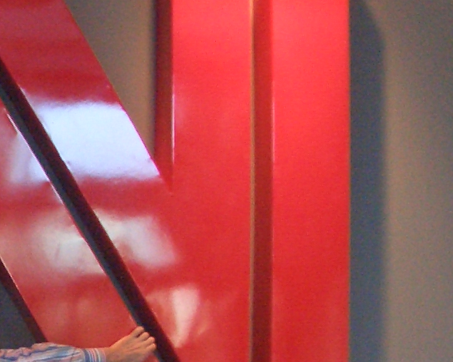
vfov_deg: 12.3
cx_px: -307
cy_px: 333
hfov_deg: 14.1
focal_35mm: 124
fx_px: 1662
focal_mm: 5.8
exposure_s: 1/40
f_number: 2.6
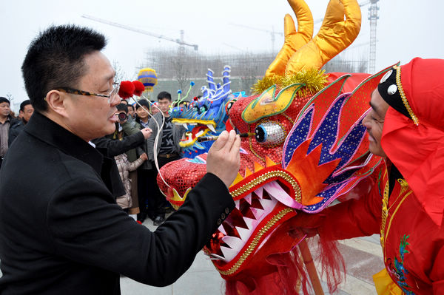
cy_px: 148
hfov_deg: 67.4
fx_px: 333
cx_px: 222
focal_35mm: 27
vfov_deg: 47.9
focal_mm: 18
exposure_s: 1/250
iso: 320
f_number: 8
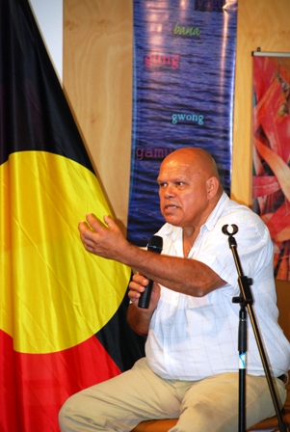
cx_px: 145
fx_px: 2434
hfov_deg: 6.8
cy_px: 216
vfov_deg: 10.1
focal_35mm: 202
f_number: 5.6
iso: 1100
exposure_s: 1/60
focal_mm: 135
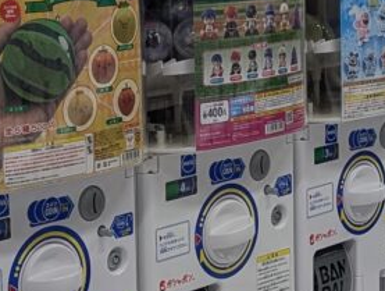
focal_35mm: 133
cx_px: 445
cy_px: 48
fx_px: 1482
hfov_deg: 14.4
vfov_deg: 11.1
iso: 75
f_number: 1.68
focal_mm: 6.9
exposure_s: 1/389
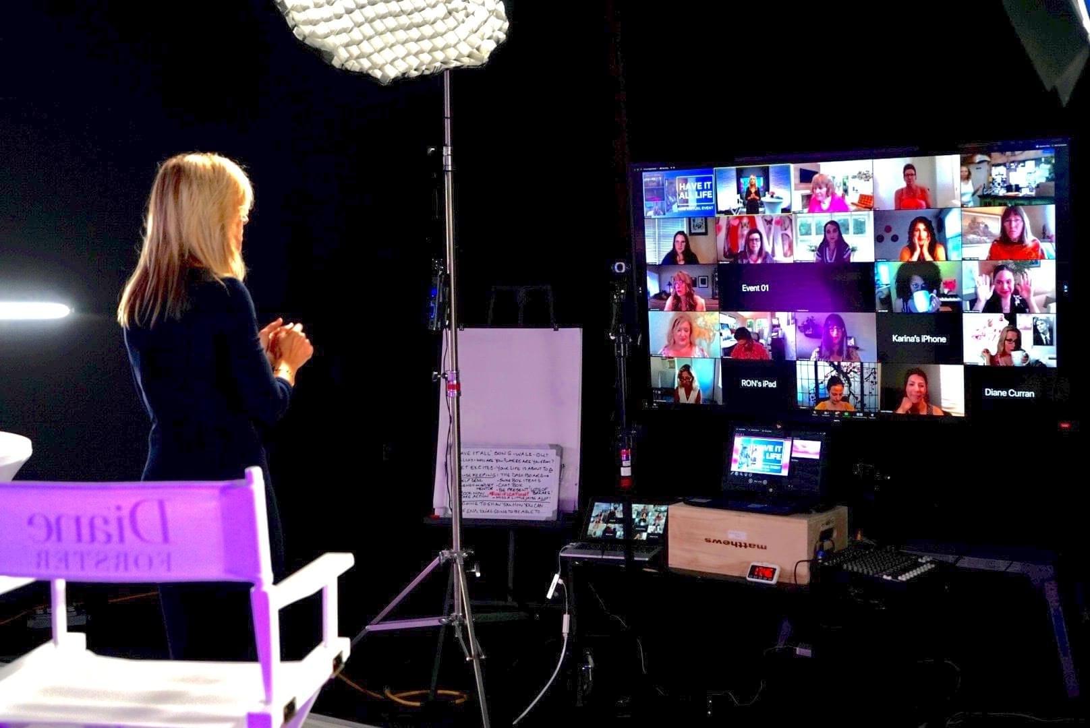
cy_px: 364
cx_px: 545
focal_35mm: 47
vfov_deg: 28.7
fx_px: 1424
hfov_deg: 41.9
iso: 800
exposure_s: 1/100
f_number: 4.5
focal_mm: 47
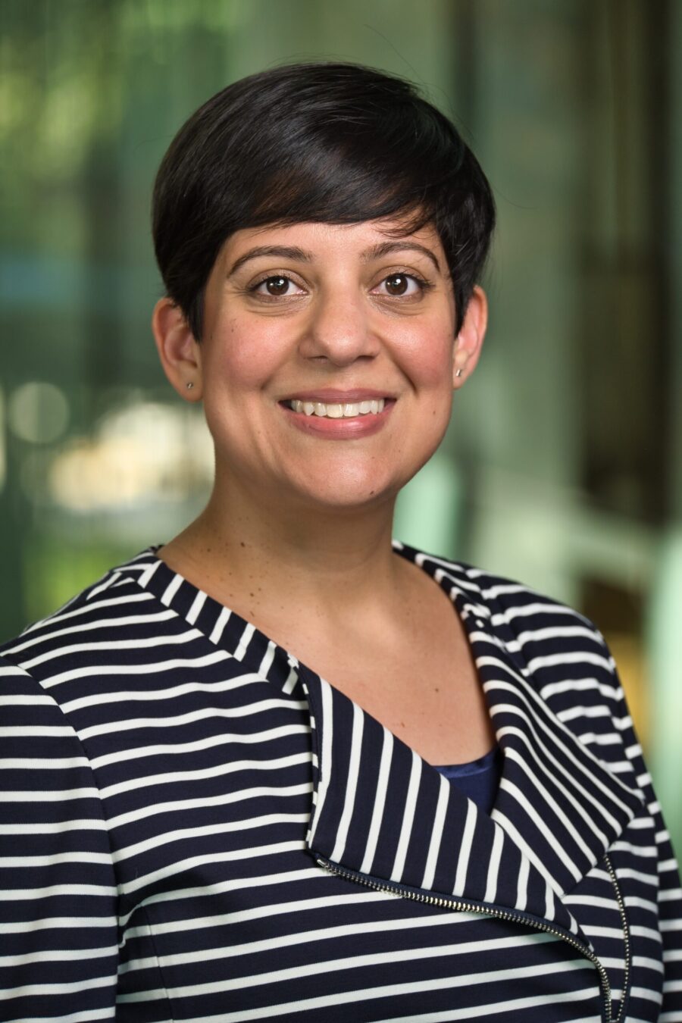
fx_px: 5512
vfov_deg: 10.6
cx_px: 341
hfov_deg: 7.1
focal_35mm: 194
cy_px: 512
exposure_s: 1/125
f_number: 4
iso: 320
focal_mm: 129.2
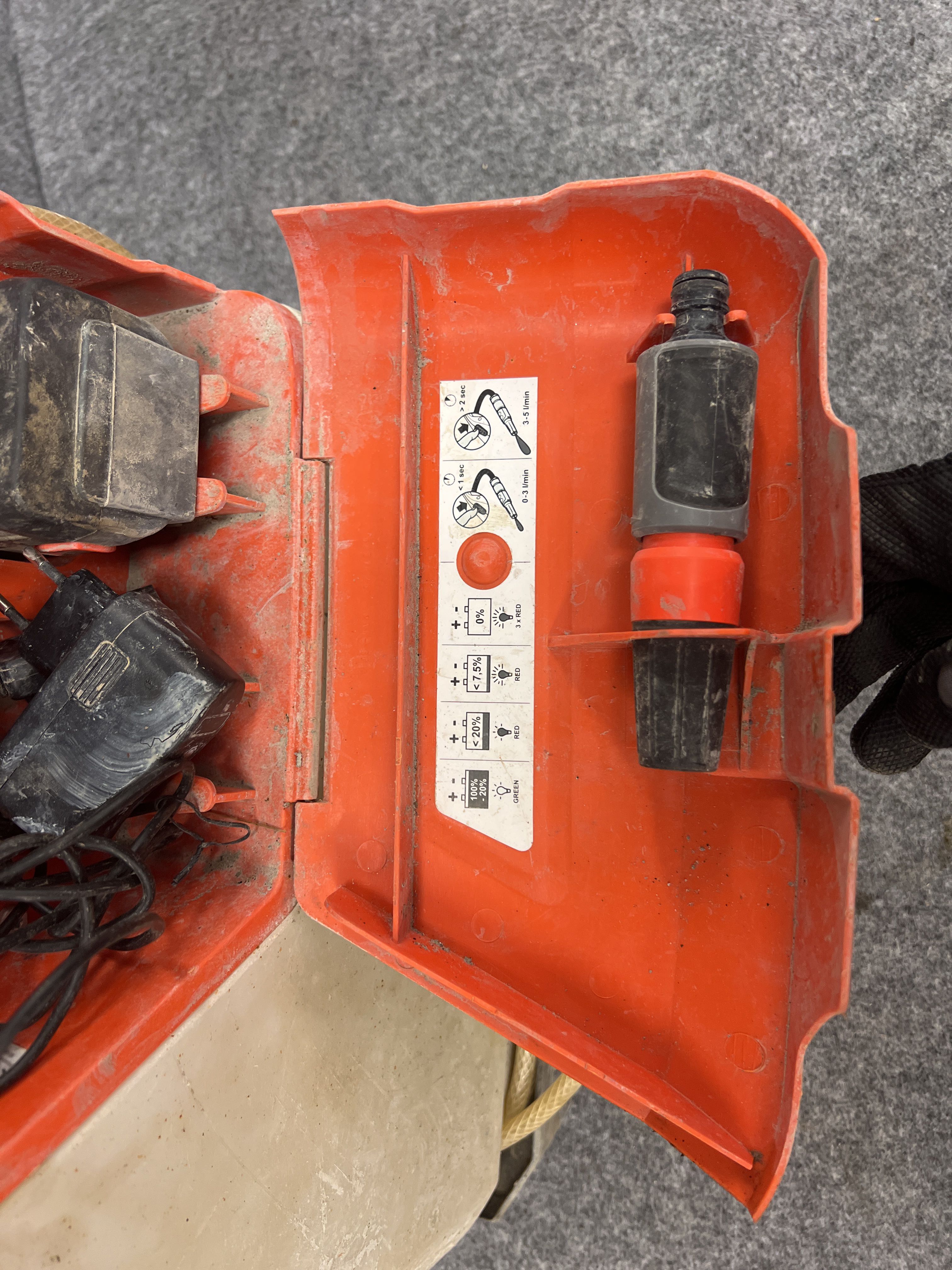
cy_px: 635
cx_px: 476
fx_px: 953
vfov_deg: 67.3
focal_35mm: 26
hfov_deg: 53.1
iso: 125
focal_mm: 5.7
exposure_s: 1/50
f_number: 1.5
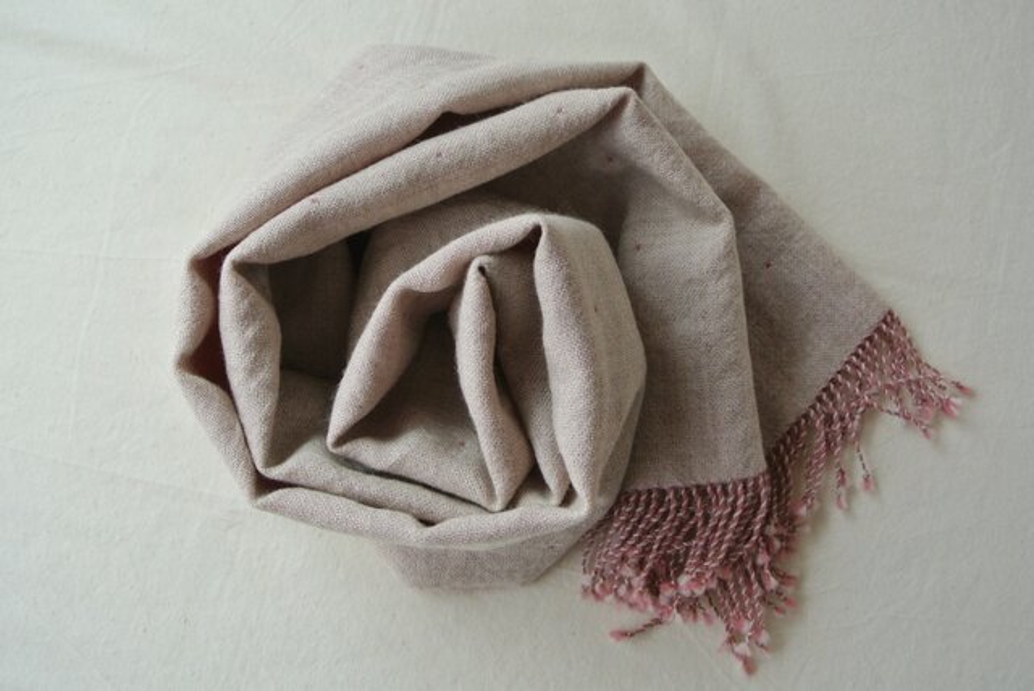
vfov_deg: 33.5
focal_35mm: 40
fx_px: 1150
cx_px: 517
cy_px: 346
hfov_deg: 48.4
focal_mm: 15.1
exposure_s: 1/125
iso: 360
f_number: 4.2
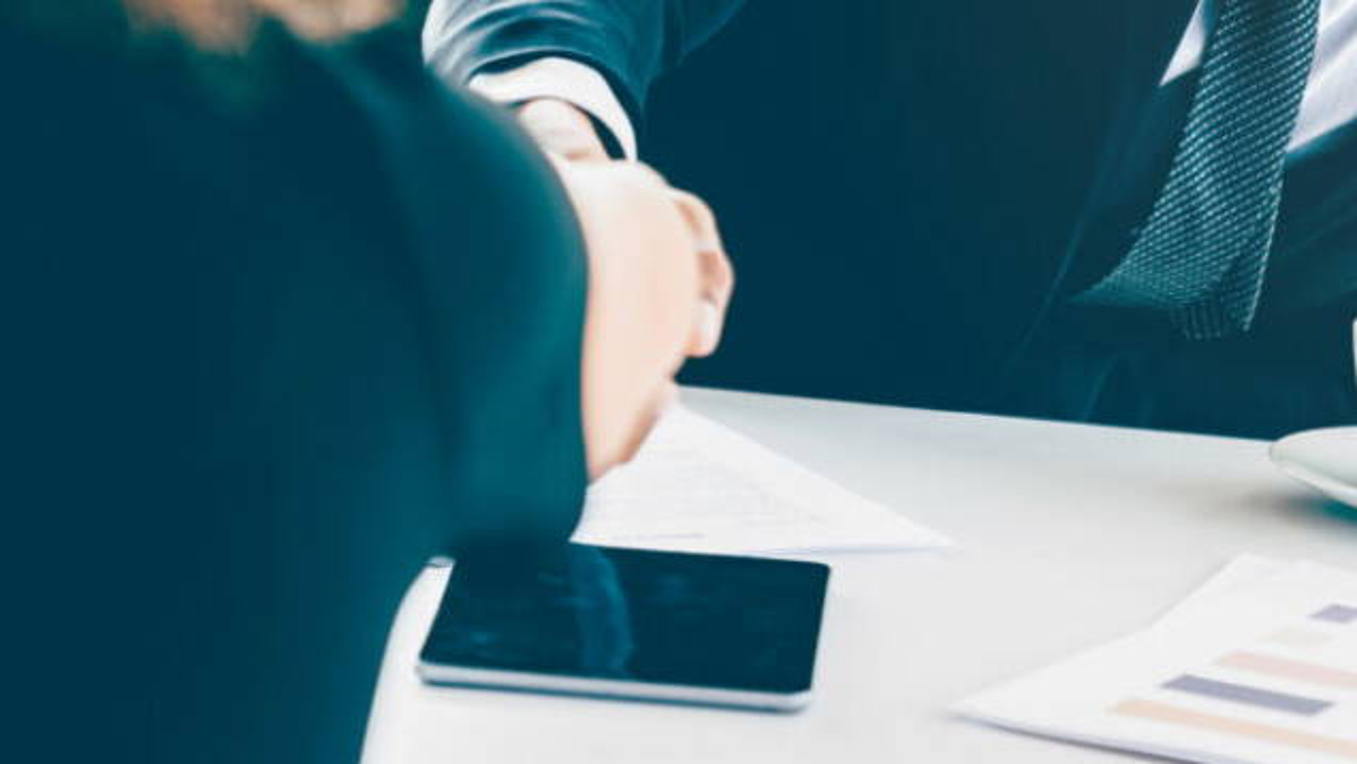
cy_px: -137
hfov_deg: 12.1
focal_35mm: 177
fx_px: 6370
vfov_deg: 6.8
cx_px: 879
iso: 250
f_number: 2.8
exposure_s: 1/320
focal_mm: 70
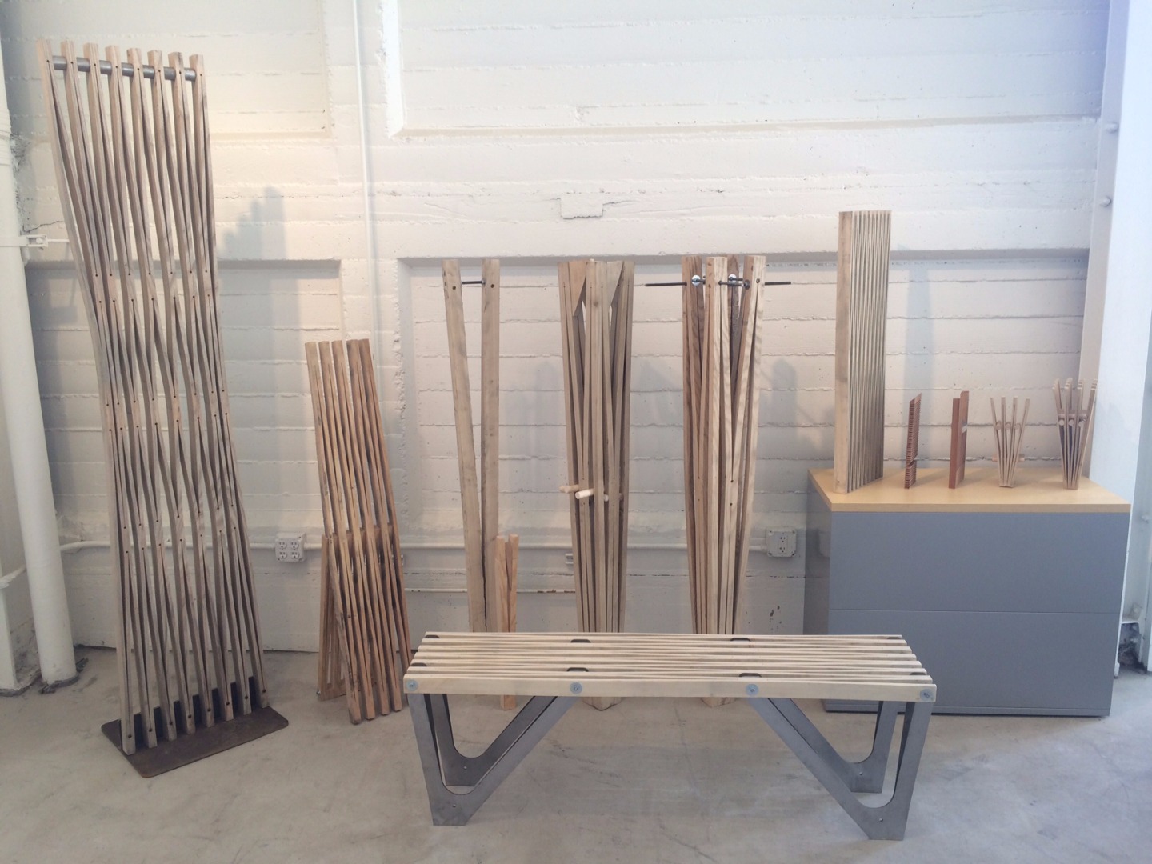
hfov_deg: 60.0
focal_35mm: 30
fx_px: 998
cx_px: 576
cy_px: 432
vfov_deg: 46.8
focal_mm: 4.12
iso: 32
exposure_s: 1/60
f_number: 2.2
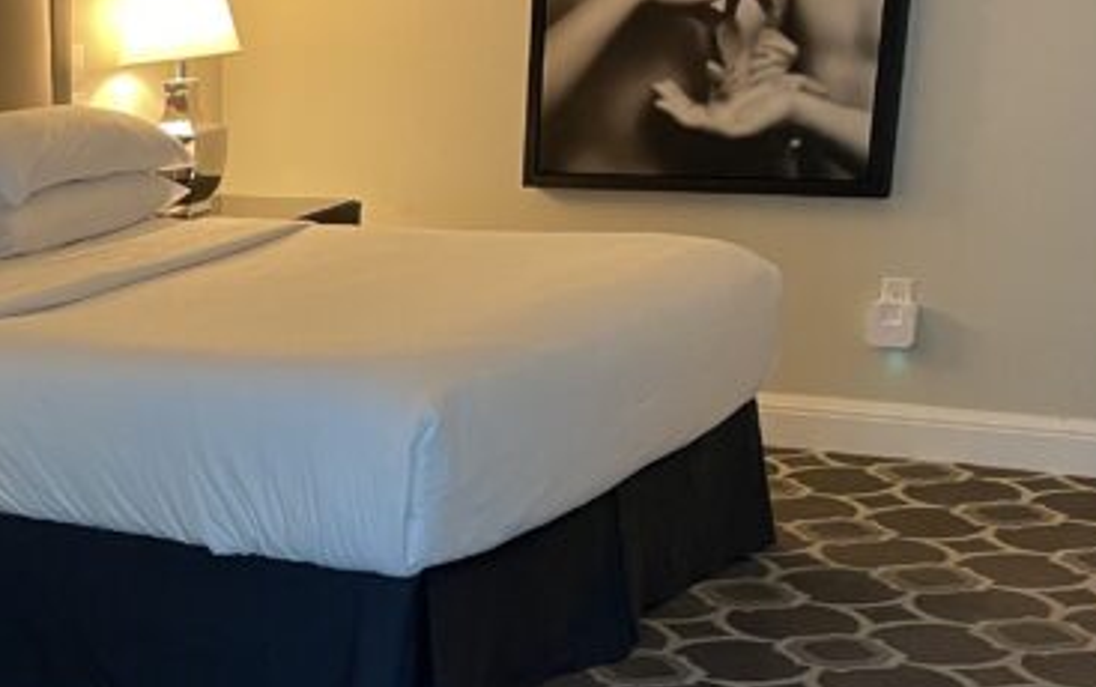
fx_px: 2152
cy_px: 642
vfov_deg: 17.8
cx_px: -197
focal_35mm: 72
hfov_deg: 25.8
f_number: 1.6
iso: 160
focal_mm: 4.2
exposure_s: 1/60
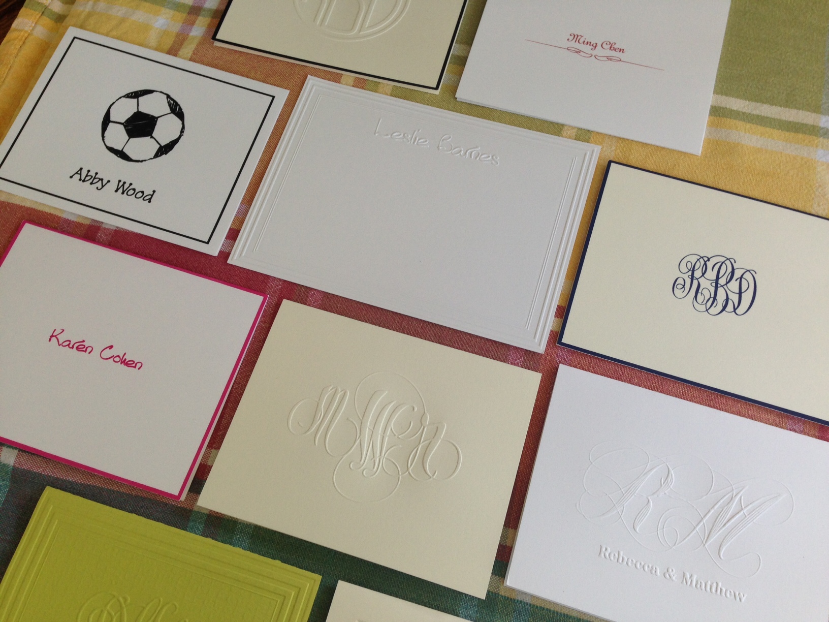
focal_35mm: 33
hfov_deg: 55.4
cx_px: 414
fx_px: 790
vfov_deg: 42.9
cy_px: 311
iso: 64
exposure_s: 1/40
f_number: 2.4
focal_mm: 4.12
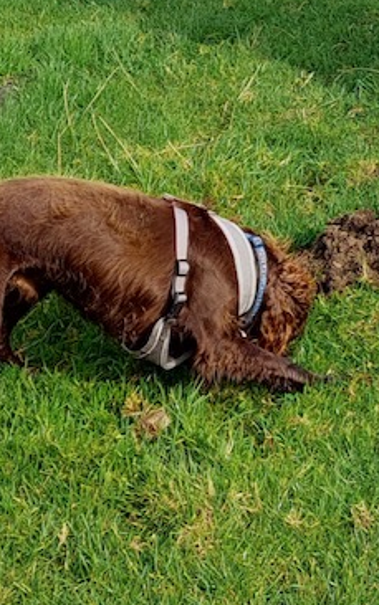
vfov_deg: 21.2
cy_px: -178
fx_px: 1470
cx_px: 488
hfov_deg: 14.1
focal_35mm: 89
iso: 25
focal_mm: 5.23
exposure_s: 1/1021
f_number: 1.8
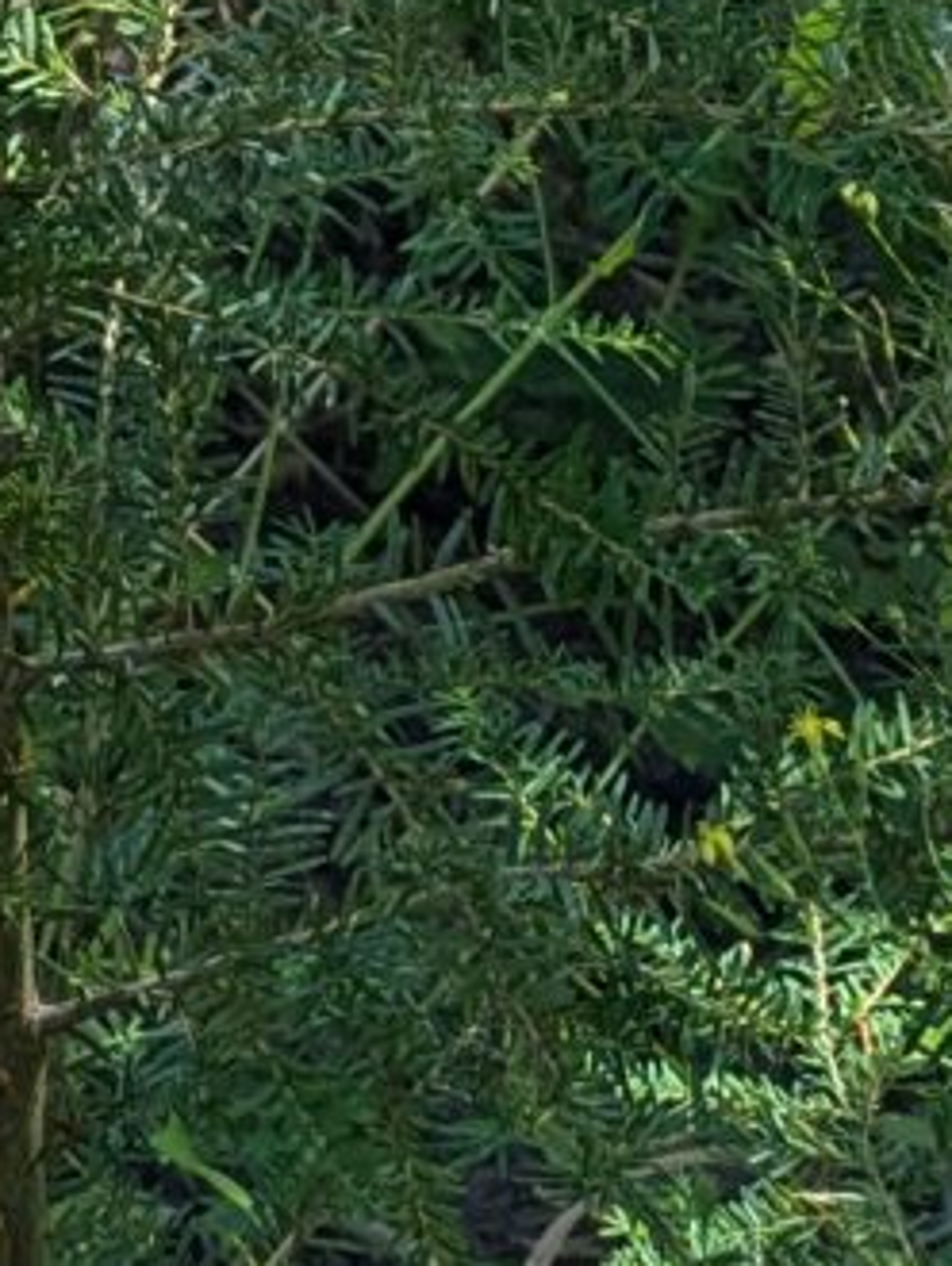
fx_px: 5457
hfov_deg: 9.2
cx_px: -1075
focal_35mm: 149
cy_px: -1646
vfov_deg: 11.3
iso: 36
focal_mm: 6.81
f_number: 1.85
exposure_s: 1/341
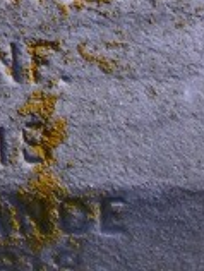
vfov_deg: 4.8
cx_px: -180
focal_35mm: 410
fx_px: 3213
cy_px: -29
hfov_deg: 3.6
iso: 50
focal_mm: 12.3
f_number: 4
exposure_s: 1/910
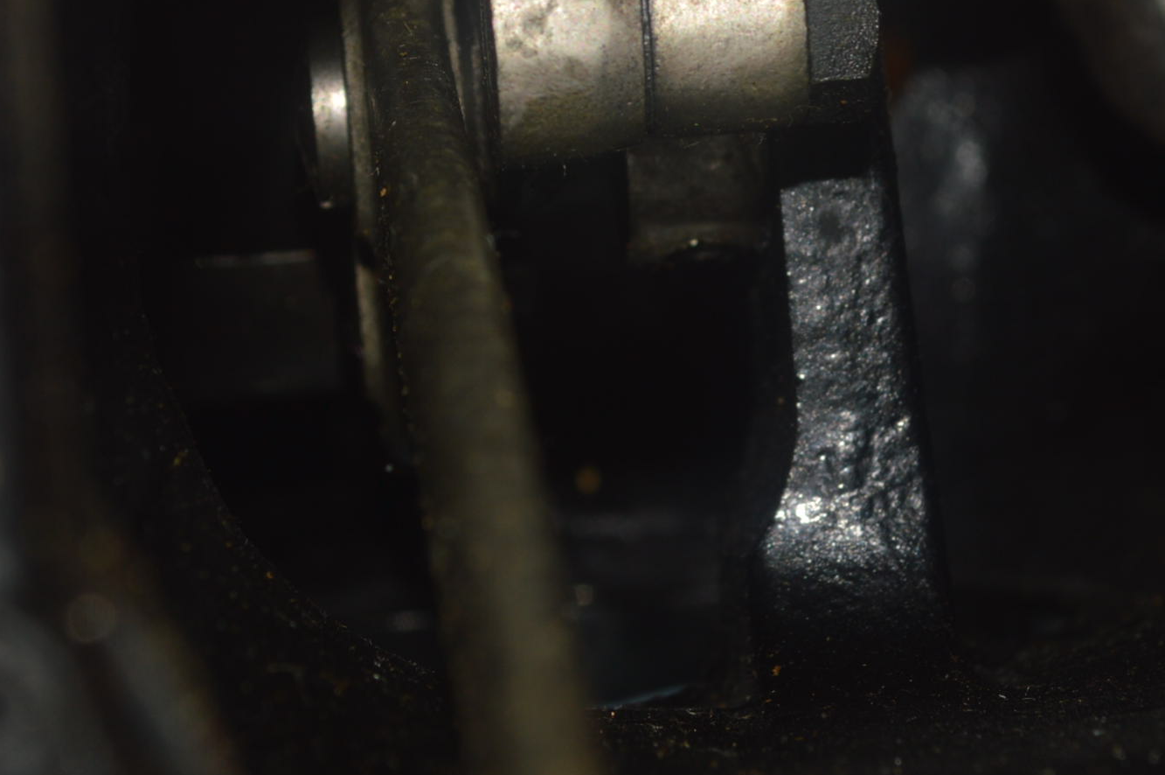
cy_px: 67
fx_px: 6017
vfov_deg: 7.3
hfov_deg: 11.1
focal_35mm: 186
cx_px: 683
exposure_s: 1/60
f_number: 8
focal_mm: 55
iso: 100
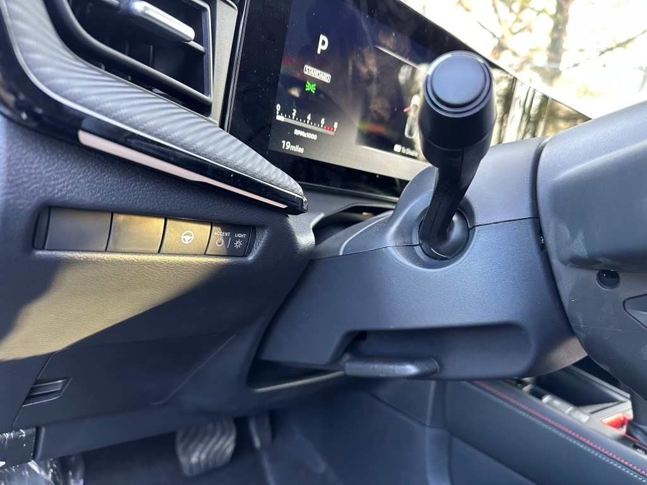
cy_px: 242
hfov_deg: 71.6
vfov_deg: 56.8
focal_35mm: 24
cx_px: 324
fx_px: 449
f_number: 1.78
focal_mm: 6.86
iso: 250
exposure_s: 1/60
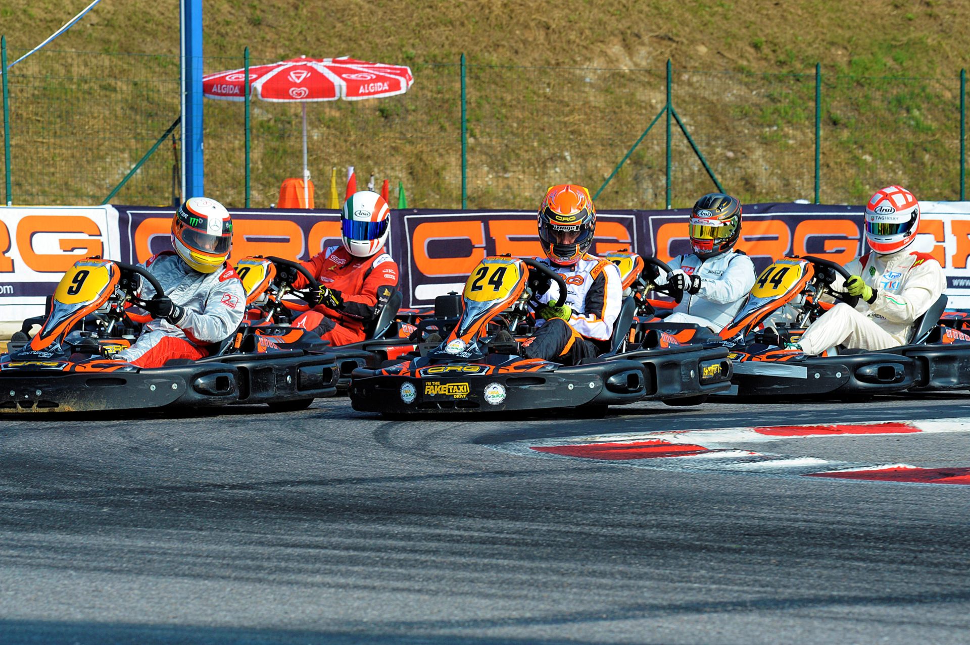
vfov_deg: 7.0
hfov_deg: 10.6
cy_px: 322
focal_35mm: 195
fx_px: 5251
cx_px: 485
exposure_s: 1/640
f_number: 14
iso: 800
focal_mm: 195
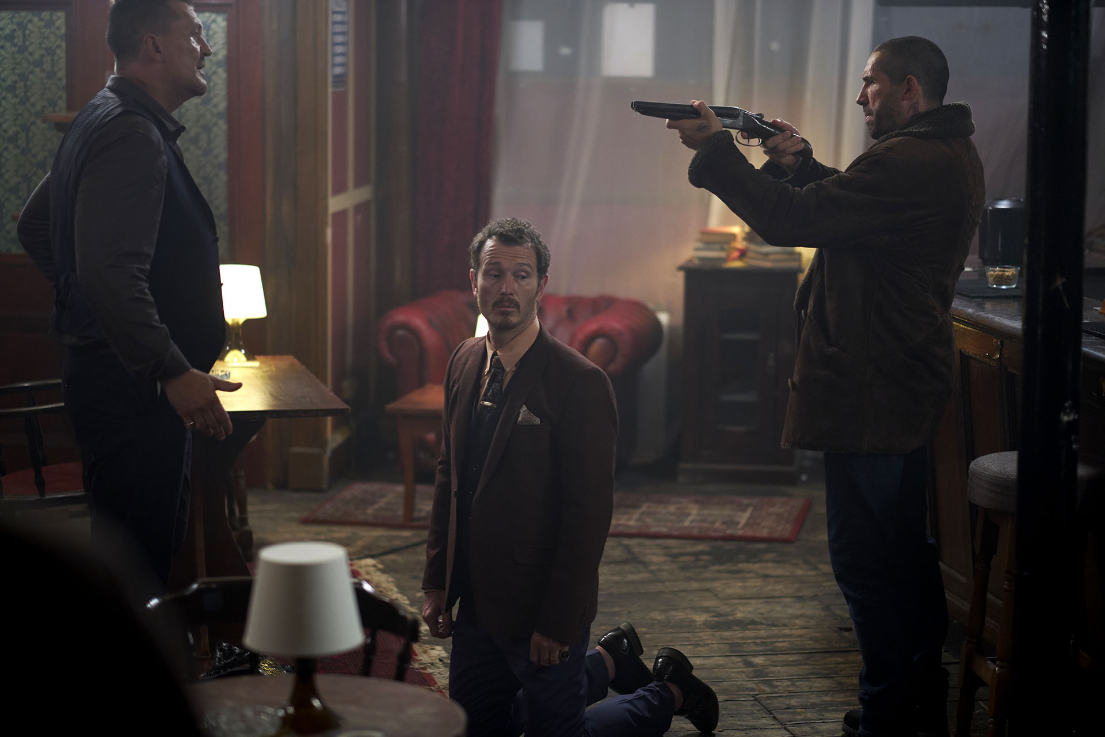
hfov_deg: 24.2
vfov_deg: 16.3
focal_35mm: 84
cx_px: 552
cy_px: 368
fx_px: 2578
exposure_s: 1/125
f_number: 1.2
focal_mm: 56
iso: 800
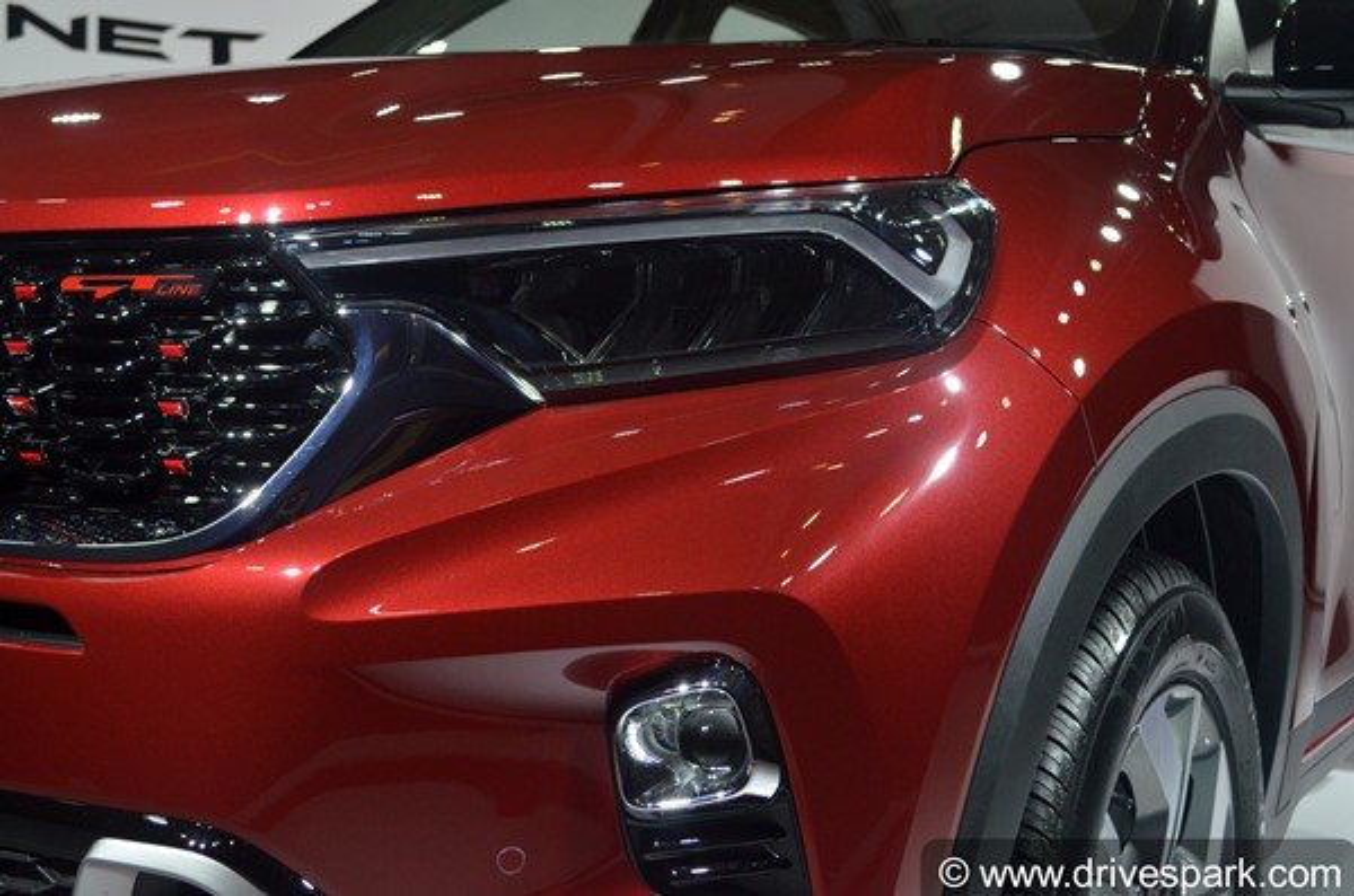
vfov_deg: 27.9
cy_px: 448
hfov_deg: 41.2
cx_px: 677
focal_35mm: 48
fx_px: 1801
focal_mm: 32
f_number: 5
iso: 1600
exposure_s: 1/2500
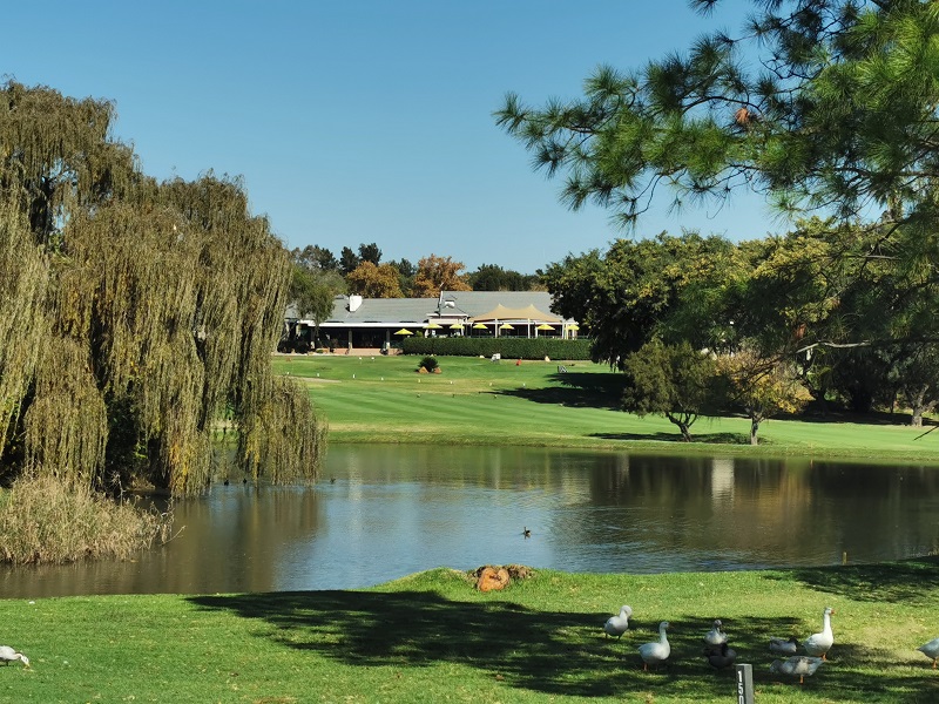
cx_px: 470
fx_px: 2007
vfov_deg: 19.9
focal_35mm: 74
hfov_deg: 26.3
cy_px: 352
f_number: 1.6
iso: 50
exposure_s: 1/5181
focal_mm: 5.56
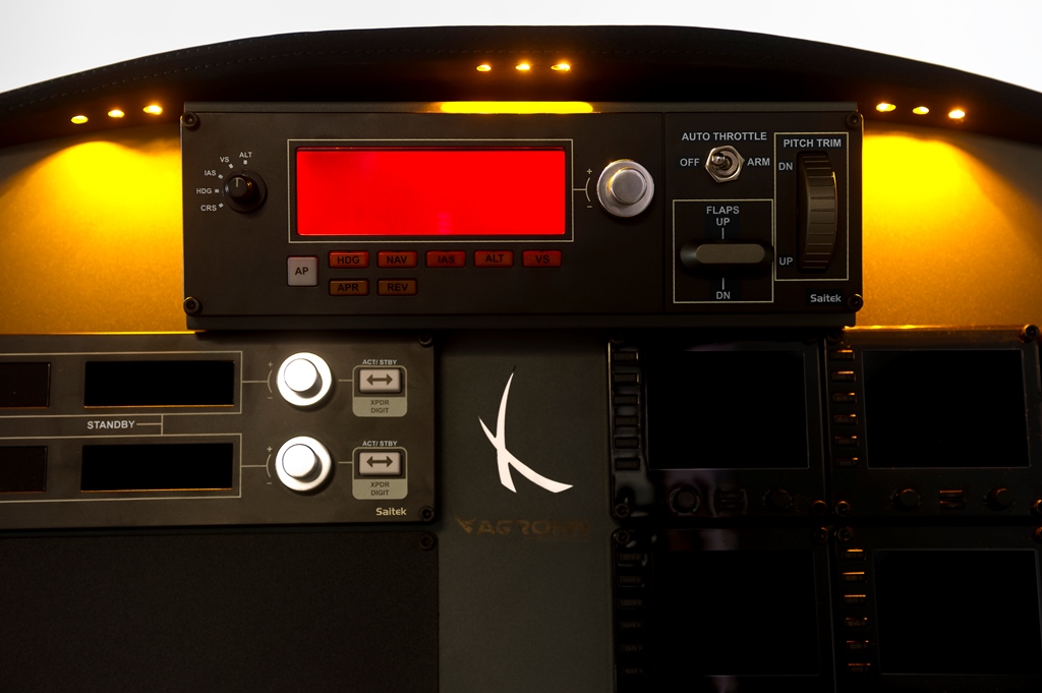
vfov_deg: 25.9
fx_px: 1504
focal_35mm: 52
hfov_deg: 38.2
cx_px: 521
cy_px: 346
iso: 100
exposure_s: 3
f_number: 4
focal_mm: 52
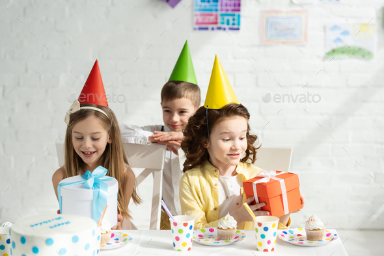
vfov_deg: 14.9
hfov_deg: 22.1
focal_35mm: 92
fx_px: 982
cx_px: 192
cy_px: 128
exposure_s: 1/200
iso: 80
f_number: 4
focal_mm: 92
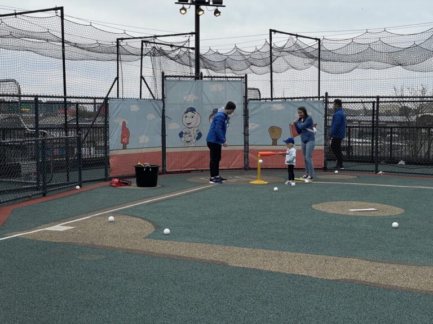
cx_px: 216
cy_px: 162
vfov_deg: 28.0
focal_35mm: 52
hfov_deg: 36.8
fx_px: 650
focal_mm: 6
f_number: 2
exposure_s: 1/1410
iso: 25
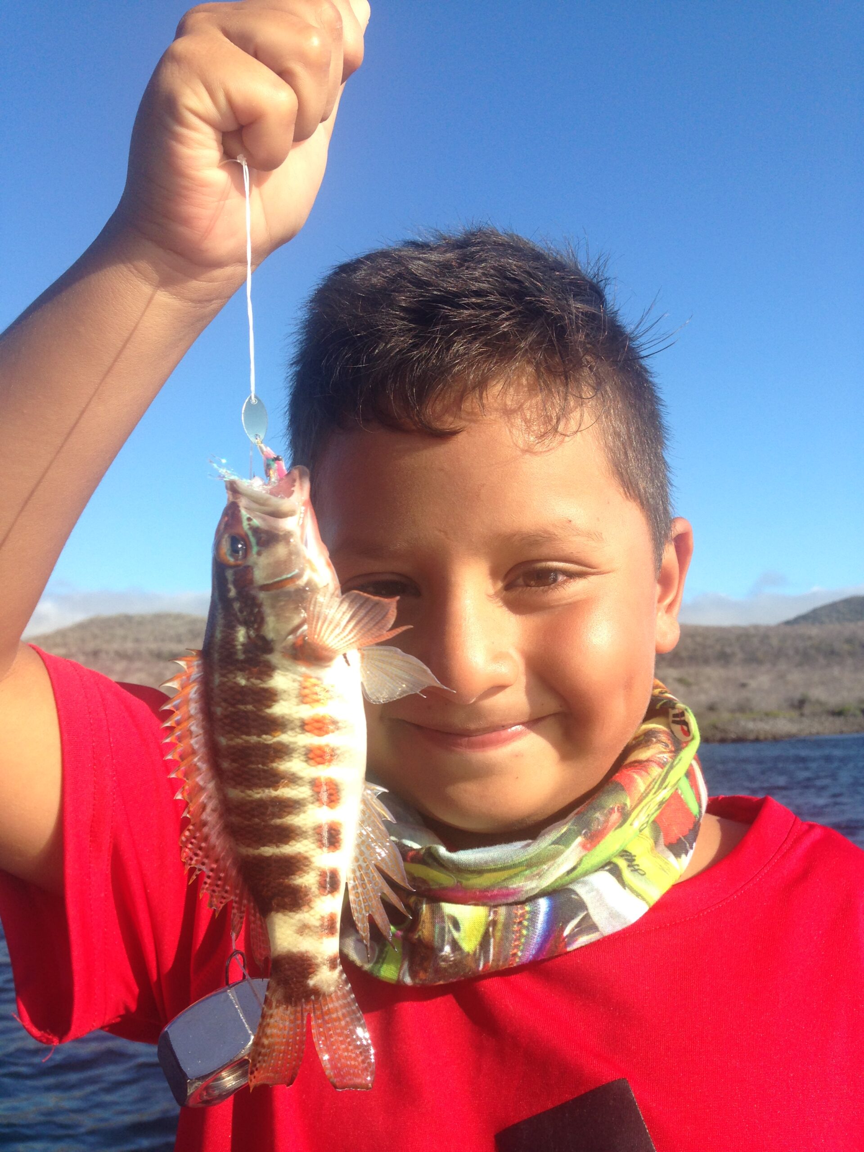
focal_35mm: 33
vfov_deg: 55.4
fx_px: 1098
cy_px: 576
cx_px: 432
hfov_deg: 42.9
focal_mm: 4.12
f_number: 2.4
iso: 50
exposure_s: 1/1106
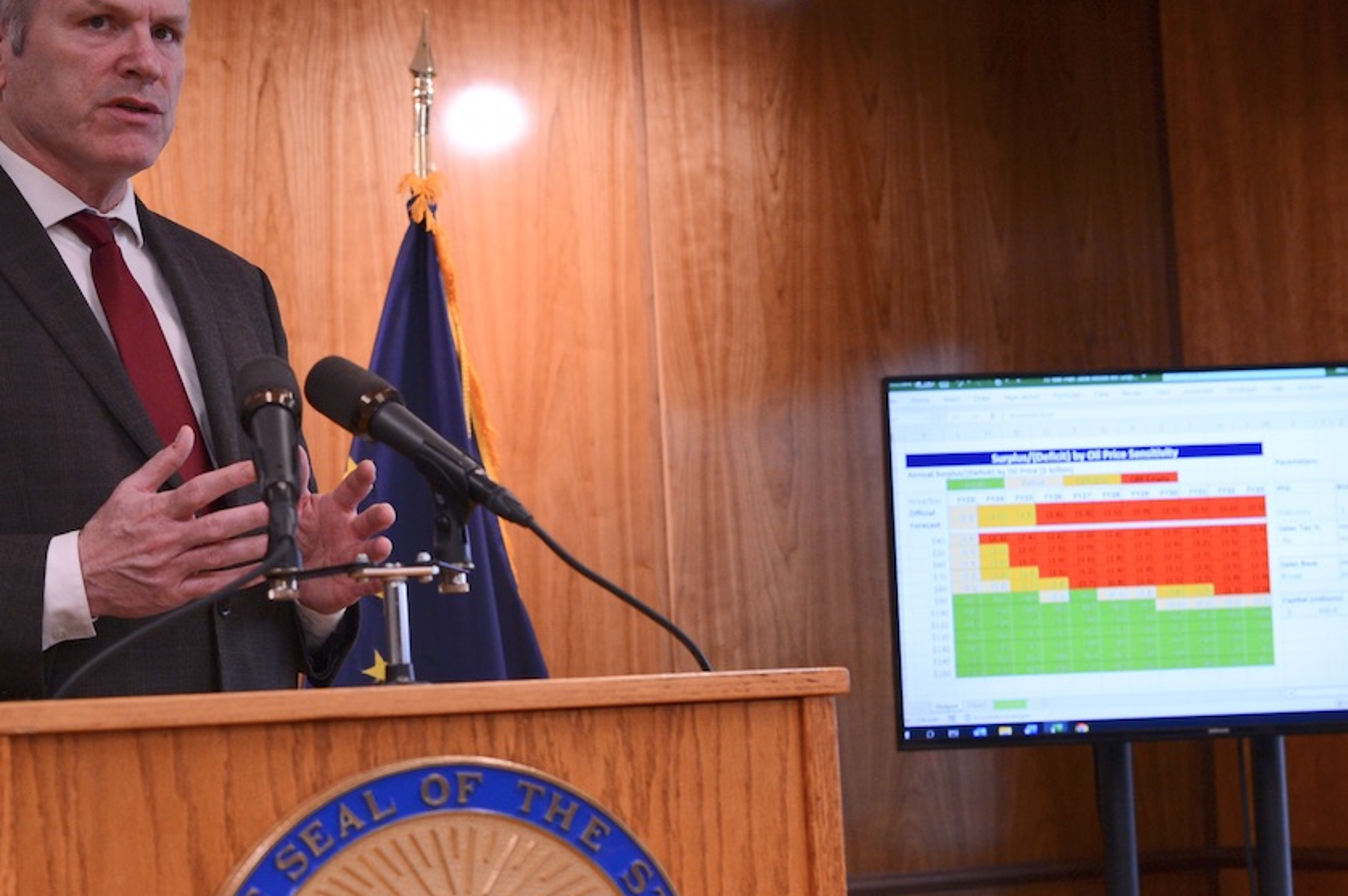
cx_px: 524
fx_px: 2544
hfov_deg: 29.6
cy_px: 587
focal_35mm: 68
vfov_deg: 19.9
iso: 1600
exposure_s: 1/320
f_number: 3.5
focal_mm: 38
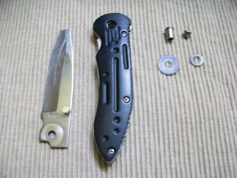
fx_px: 219
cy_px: 89
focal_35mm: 32
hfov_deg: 56.8
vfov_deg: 44.2
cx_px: 118
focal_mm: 5.7
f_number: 2.8
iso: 160
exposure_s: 1/10
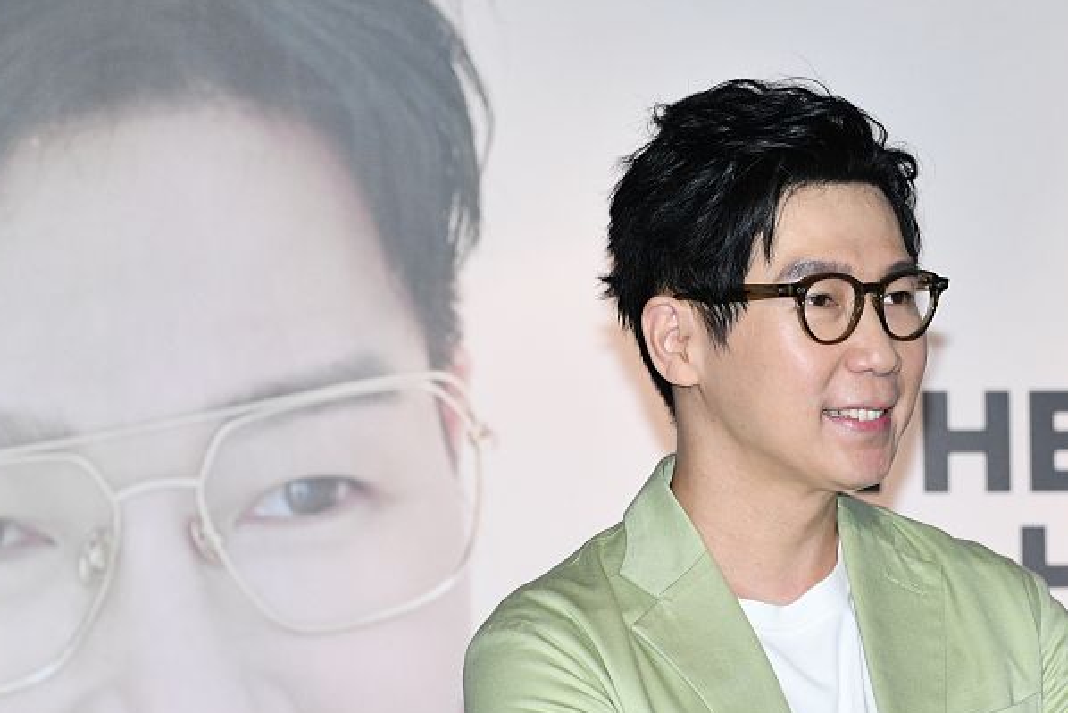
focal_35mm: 271
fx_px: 8041
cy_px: 650
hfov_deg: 7.6
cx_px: 879
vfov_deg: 5.1
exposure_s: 1/200
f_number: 4.5
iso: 2000
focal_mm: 135
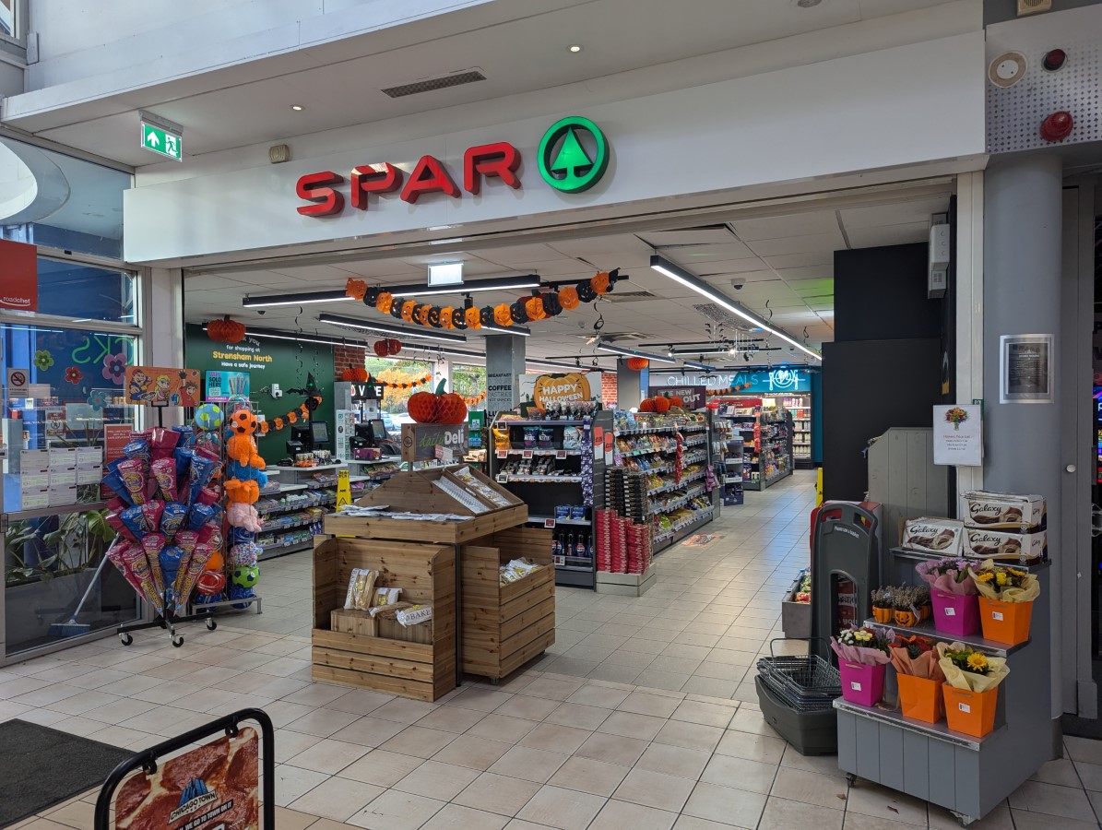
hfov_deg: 71.5
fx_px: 765
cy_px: 415
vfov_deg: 56.9
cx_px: 551
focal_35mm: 24
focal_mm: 6.81
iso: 47
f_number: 1.85
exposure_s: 1/50
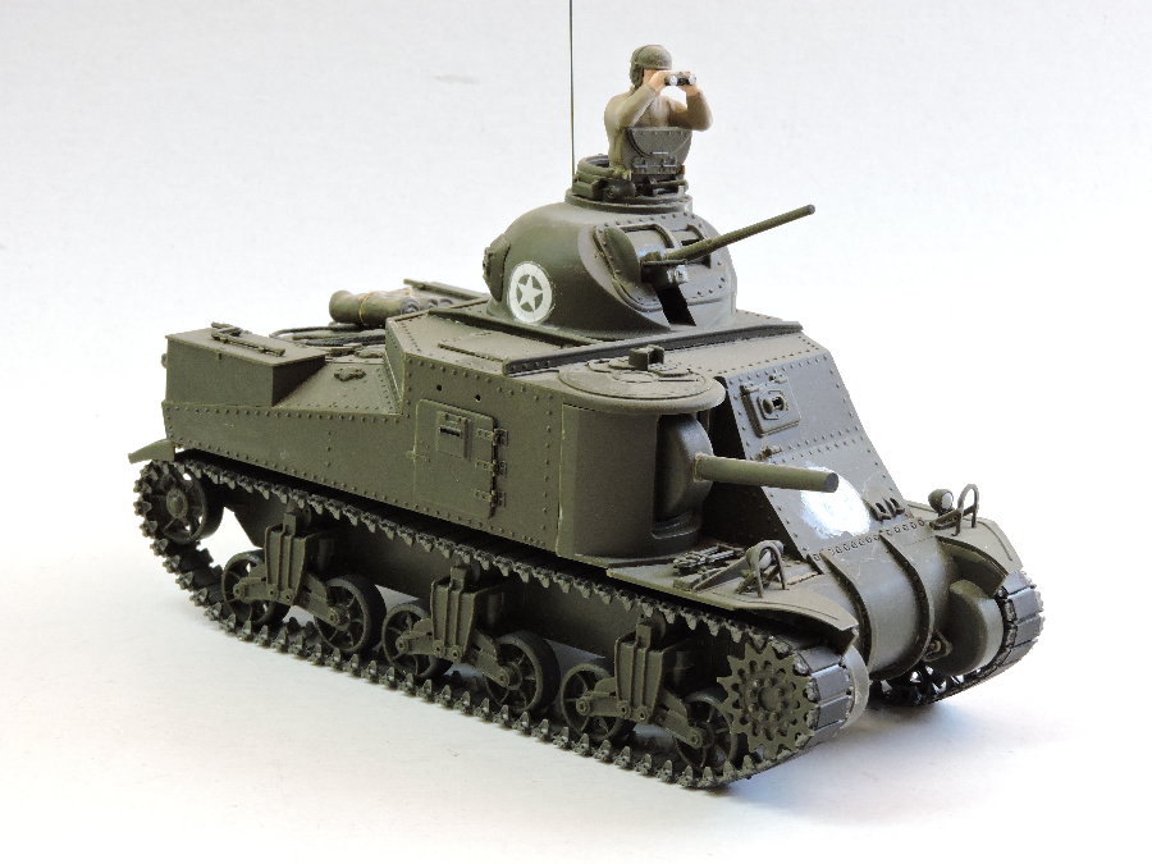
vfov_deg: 15.6
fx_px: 3162
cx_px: 576
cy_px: 432
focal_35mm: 95
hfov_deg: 20.7
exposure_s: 1/30
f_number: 4.8
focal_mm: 17
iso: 400
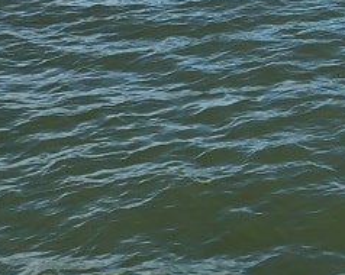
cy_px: -234
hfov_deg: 15.5
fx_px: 1041
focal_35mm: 102
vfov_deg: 13.4
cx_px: 660
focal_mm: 5.4
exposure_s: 1/1606
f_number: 1.8
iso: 20
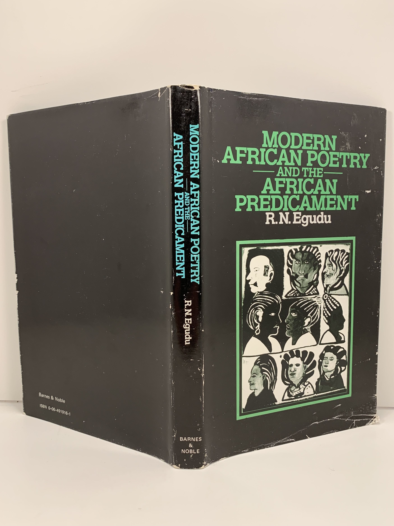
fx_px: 395
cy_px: 263
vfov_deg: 67.3
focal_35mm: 26
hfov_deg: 53.1
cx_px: 197
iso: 80
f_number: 1.8
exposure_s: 1/120
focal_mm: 4.25
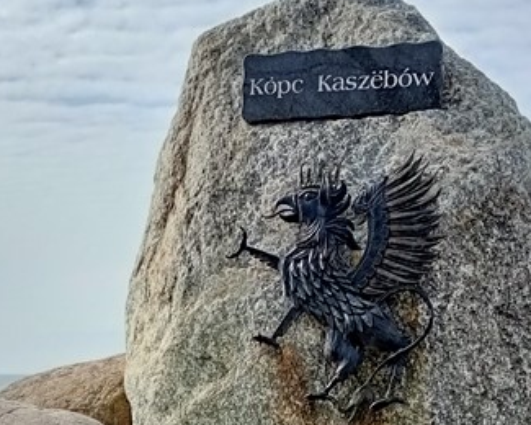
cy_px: 521
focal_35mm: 86
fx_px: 1352
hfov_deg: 22.2
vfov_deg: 17.0
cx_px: 191
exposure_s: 1/2070
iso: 112
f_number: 1.8
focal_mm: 4.05
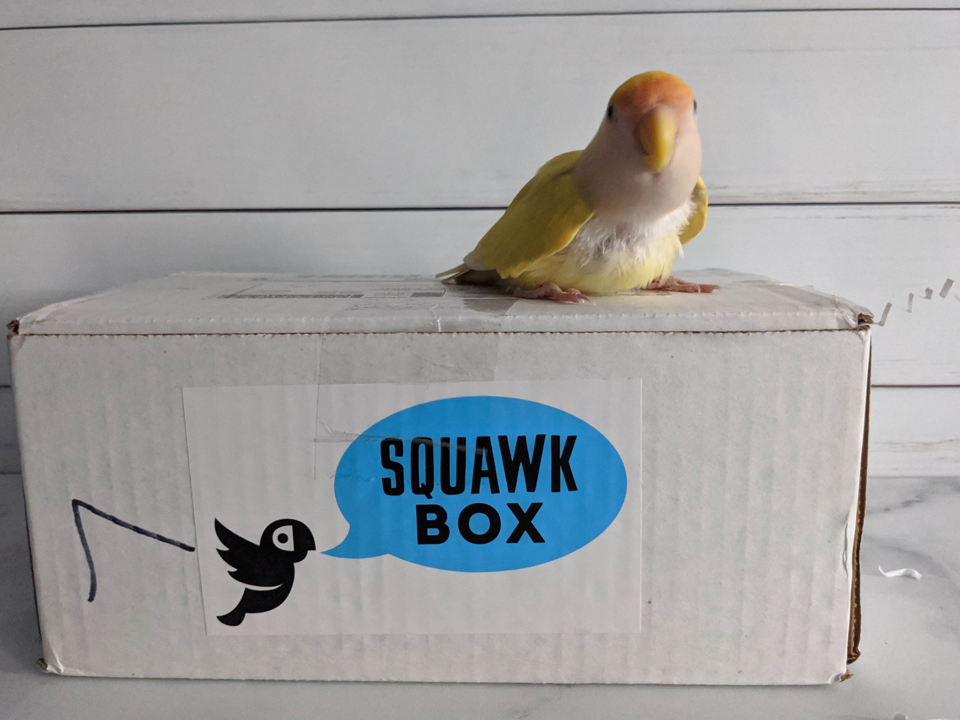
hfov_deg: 63.4
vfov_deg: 49.7
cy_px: 359
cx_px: 465
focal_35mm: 28
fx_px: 776
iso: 1877
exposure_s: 1/69
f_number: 1.73
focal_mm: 4.38
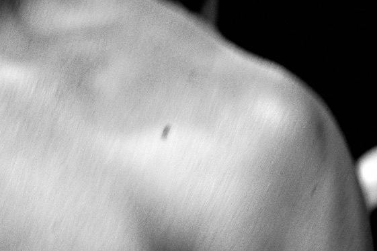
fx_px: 1435
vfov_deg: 9.7
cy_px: 373
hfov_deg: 15.0
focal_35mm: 137
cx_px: 161
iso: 250
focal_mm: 26
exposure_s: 1/40
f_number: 2.8
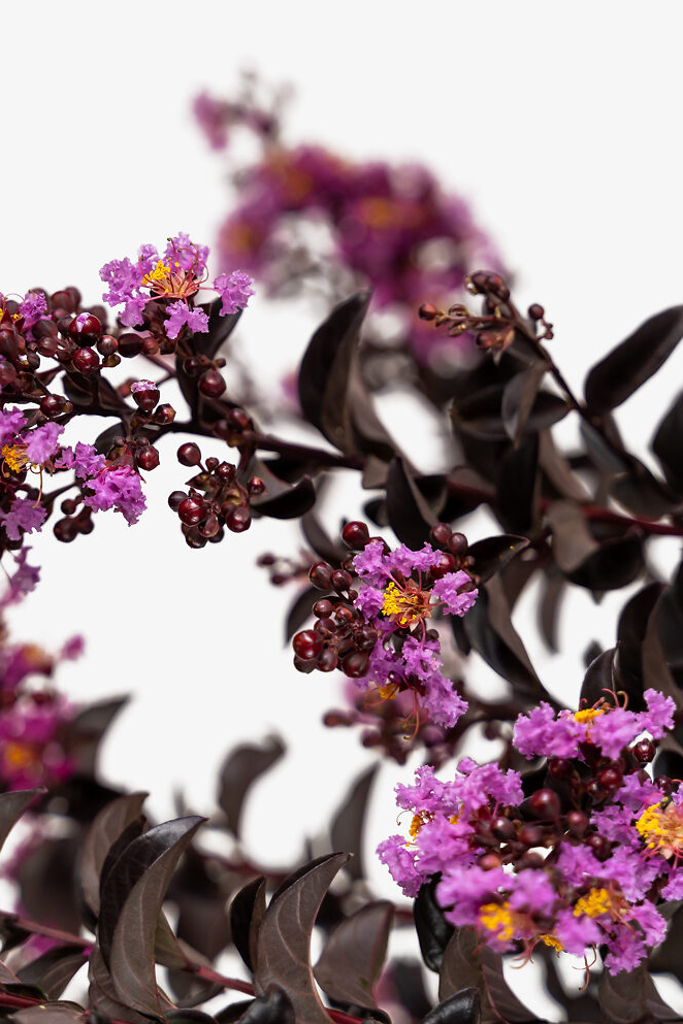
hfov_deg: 11.8
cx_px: 280
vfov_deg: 17.6
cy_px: 349
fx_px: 3301
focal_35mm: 116
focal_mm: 75
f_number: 3.5
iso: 500
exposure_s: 1/200
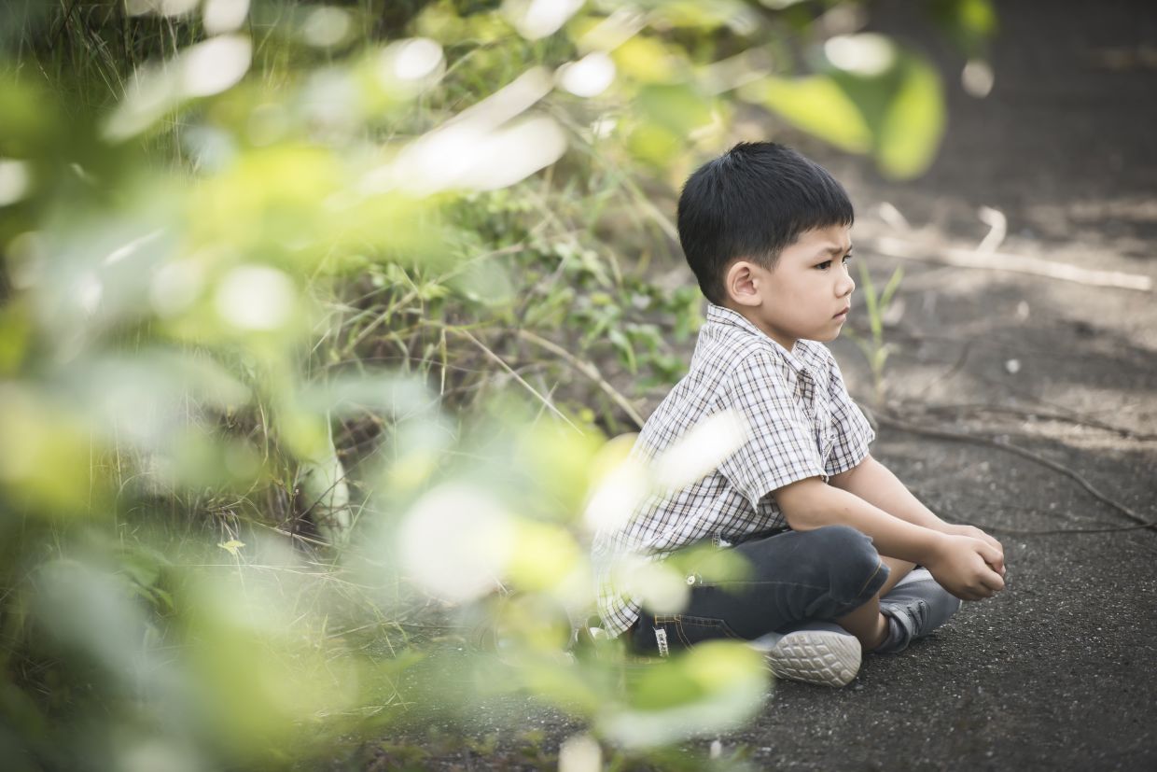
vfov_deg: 6.9
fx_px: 6428
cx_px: 578
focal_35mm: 200
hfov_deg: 10.3
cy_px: 386
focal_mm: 200
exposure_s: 1/250
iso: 100
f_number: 2.8
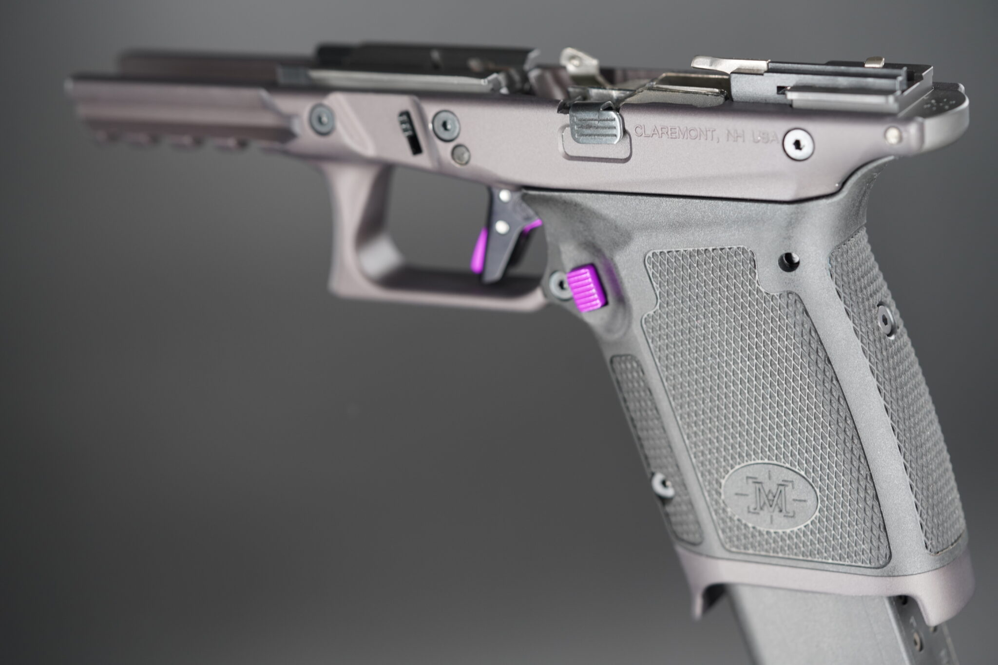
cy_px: 332
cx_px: 499
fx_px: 2495
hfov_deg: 22.6
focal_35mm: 90
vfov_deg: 15.2
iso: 400
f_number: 4
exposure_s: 1/100
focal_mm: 90
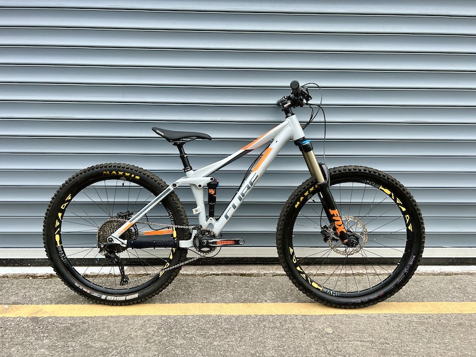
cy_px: 178
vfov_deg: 53.1
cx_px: 238
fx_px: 358
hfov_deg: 67.3
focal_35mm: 26
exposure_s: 1/119
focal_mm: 5.7
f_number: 1.5
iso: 125
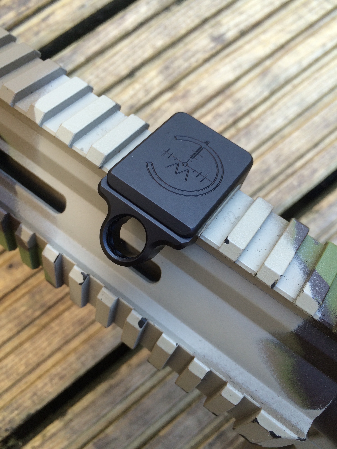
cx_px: 168
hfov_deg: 48.2
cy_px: 224
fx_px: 376
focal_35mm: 29
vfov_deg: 61.7
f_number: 2.2
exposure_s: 1/60
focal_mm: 4.15
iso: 40
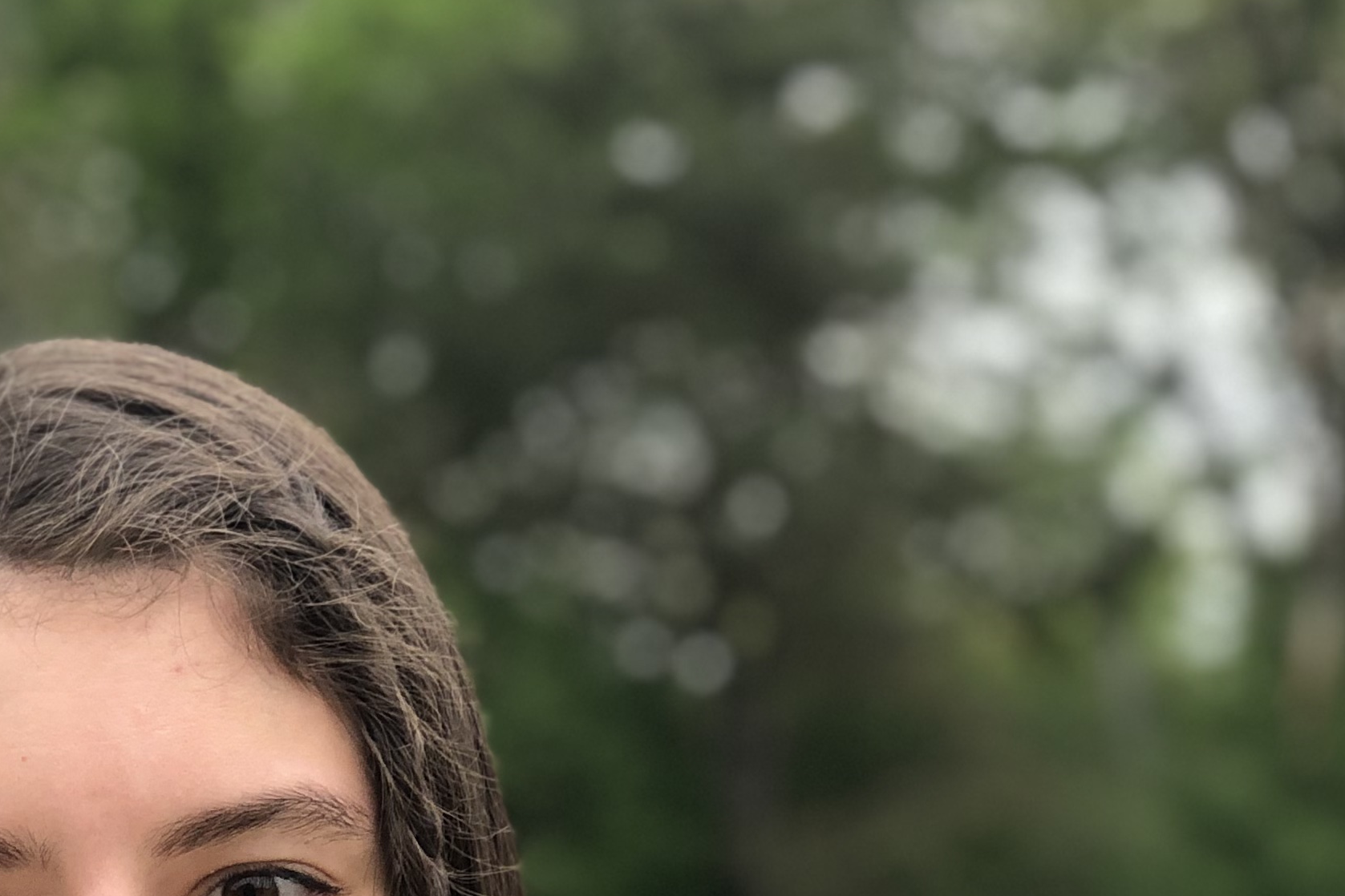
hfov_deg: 15.5
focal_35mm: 130
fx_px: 4857
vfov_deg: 10.4
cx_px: 67
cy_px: 1089
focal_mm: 6
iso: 32
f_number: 2.4
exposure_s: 1/60
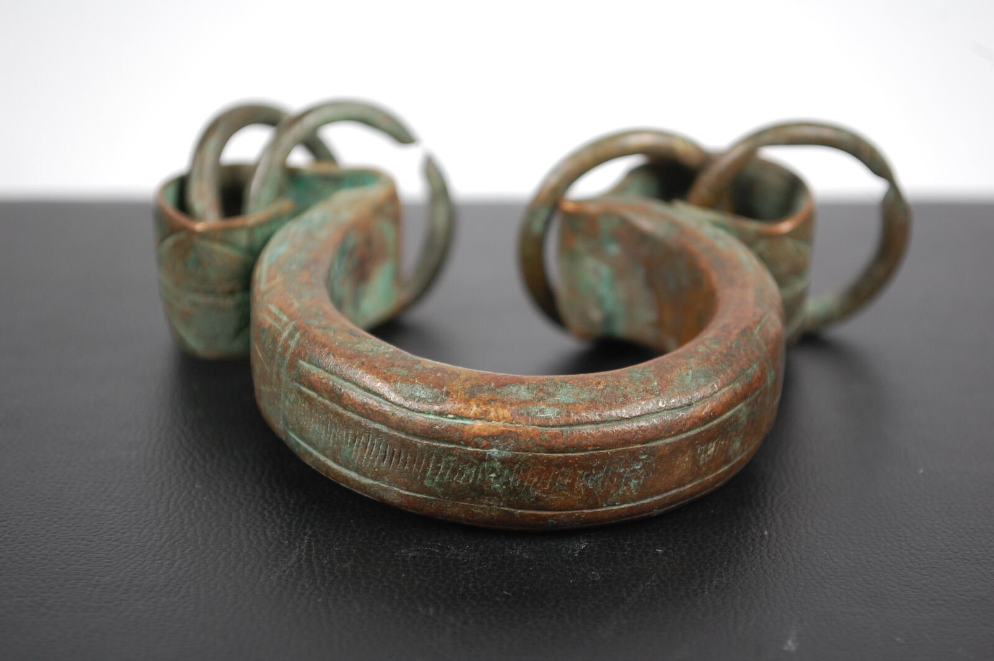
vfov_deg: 16.5
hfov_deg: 24.6
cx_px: 497
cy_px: 330
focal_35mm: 82
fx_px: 2276
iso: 400
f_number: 5.6
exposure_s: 1/125
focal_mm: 55
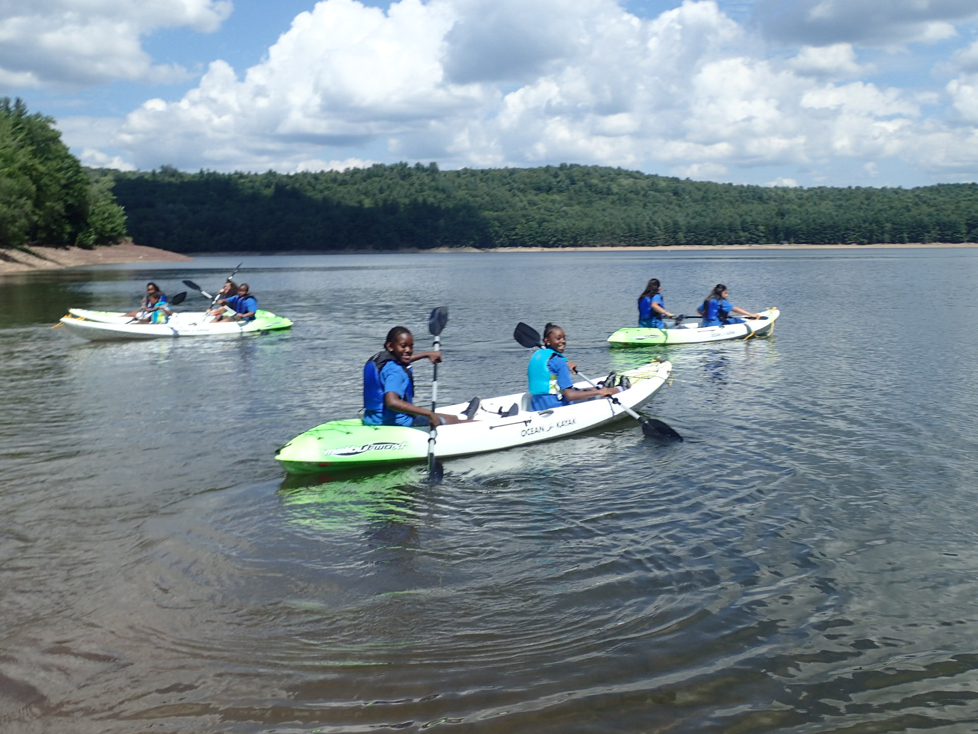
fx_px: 1074
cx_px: 489
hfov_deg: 49.0
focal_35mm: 38
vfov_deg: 37.7
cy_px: 367
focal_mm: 6.86
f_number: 10
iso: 100
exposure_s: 1/125
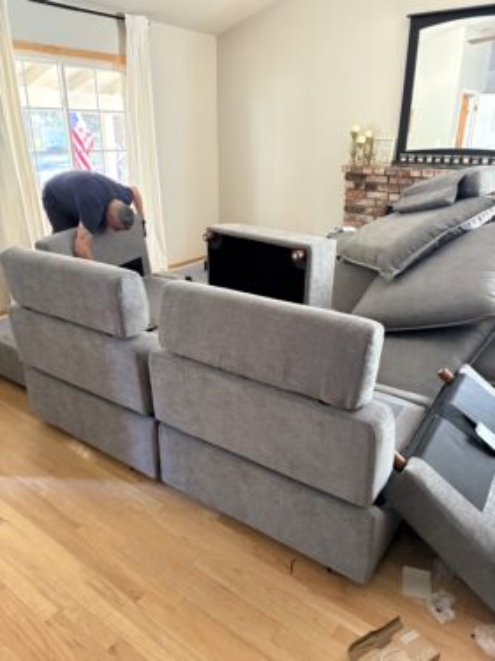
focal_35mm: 26
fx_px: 496
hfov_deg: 53.0
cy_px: 330
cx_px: 248
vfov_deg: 67.3
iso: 500
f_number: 1.6
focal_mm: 5.96
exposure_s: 1/52
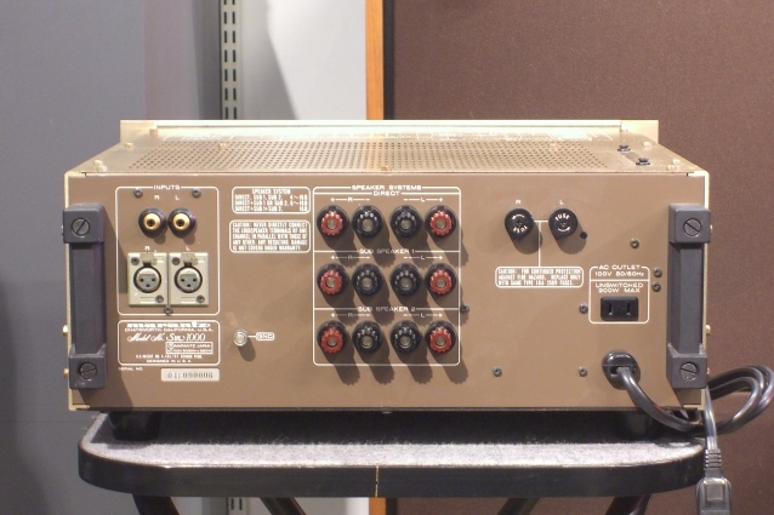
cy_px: 254
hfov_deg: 17.2
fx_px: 2558
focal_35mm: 119
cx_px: 387
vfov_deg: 11.5
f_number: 5.1
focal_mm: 23.7
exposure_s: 1/4
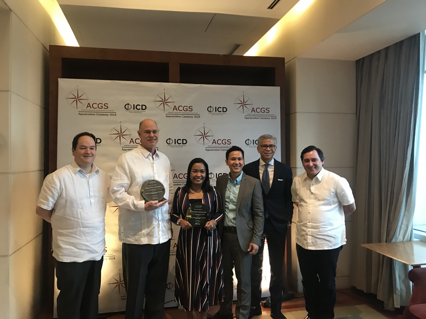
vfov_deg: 49.7
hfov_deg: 63.4
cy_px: 160
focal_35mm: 28
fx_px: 345
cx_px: 213
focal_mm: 3.99
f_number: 1.8
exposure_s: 1/13
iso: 100
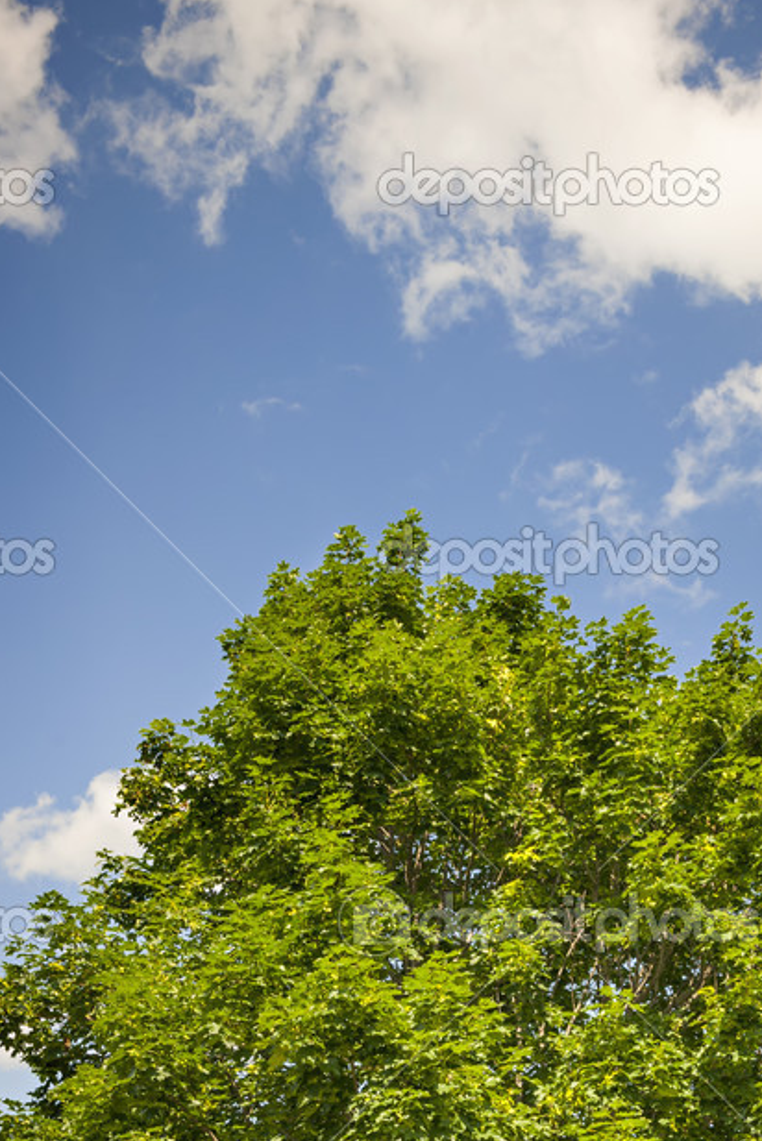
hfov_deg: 23.2
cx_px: 547
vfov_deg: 33.4
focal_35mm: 58
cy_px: 924
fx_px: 1839
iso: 200
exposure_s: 1/125
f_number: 9
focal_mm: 35
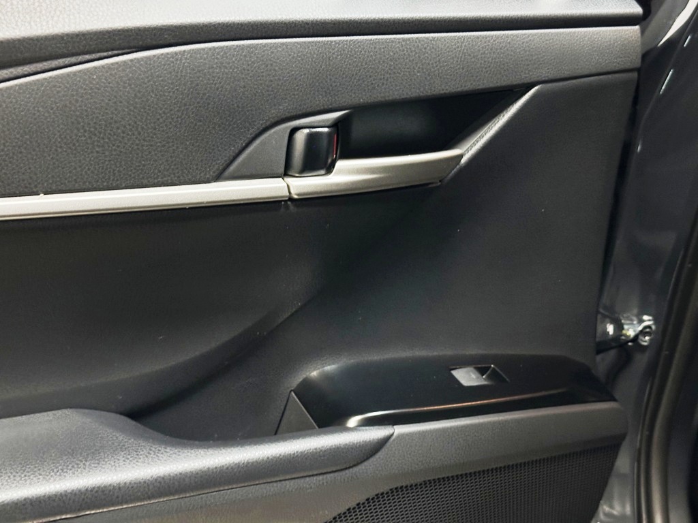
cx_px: 349
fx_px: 968
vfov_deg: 30.3
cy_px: 262
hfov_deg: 39.7
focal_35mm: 48
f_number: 1.78
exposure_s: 1/24
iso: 640
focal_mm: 6.86
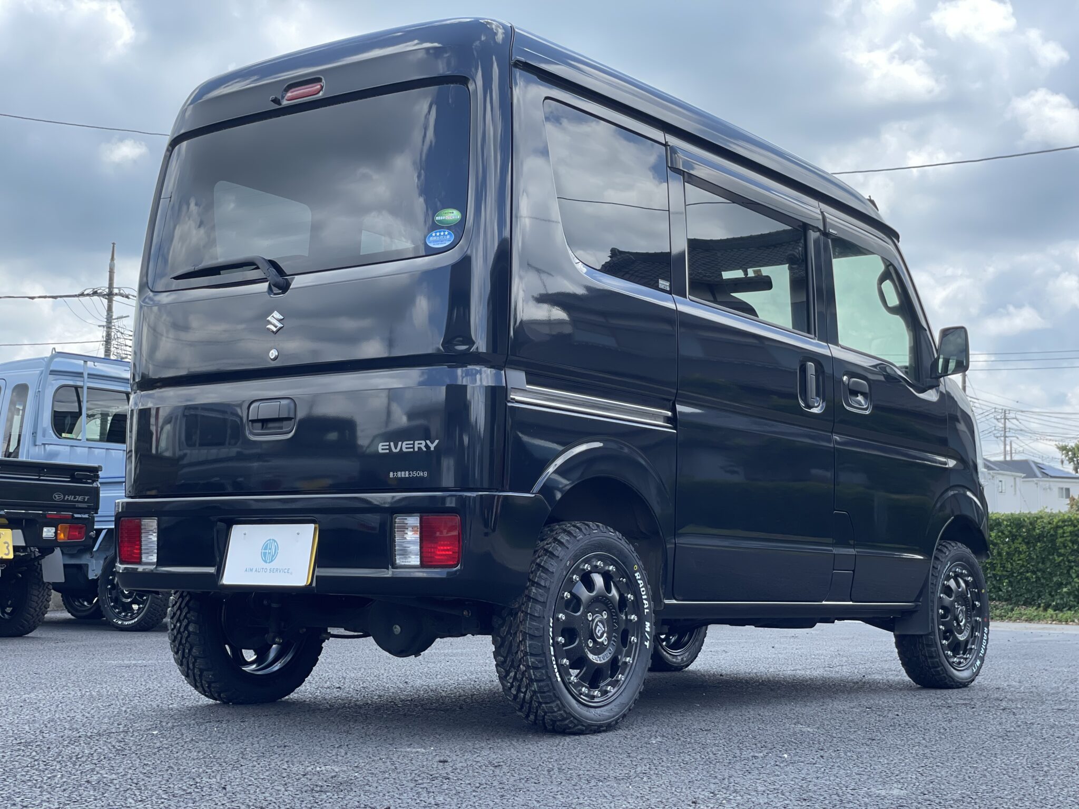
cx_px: 540
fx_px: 1621
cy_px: 404
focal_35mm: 52
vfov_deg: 28.0
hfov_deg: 36.8
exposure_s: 1/375
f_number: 2
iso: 25
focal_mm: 6
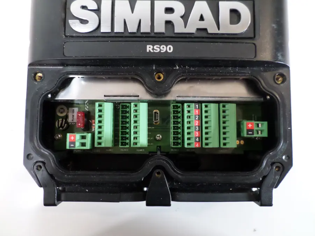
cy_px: 118
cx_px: 158
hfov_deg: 69.4
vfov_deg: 54.9
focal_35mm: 25
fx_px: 228
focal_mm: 4.5
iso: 320
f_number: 2.5
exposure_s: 1/30
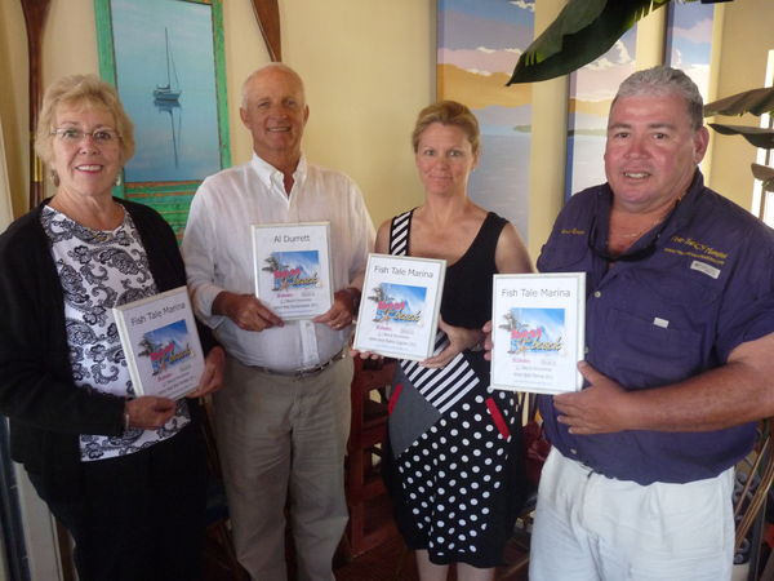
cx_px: 387
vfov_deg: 51.4
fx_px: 604
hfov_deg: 65.3
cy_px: 290
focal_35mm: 27
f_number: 2.8
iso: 400
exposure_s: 1/25
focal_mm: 4.8
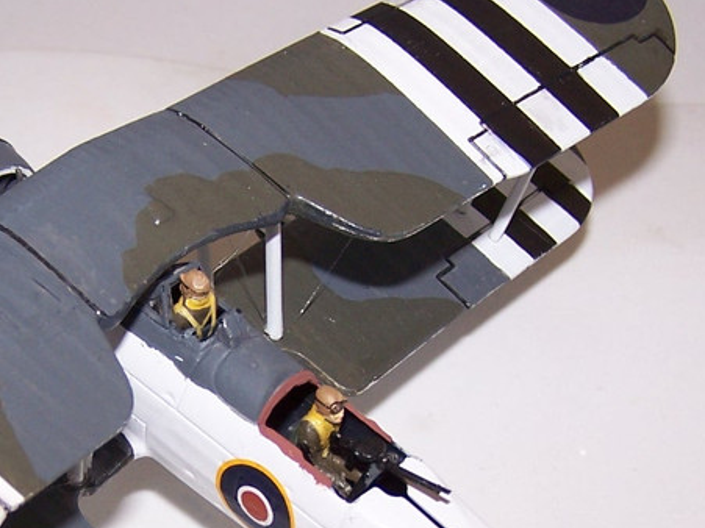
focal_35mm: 90
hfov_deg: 21.7
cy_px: 484
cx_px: 234
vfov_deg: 16.2
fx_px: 1832
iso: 80
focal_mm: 6.3
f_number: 2.8
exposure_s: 1/60
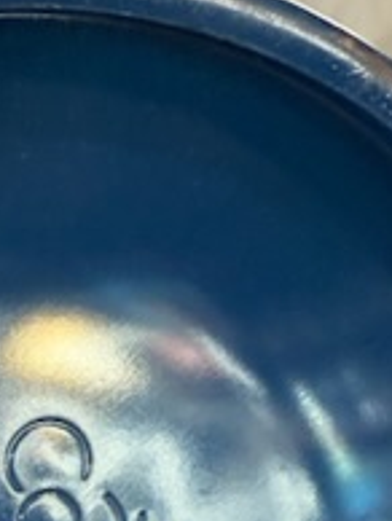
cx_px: -21
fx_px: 1190
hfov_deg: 18.1
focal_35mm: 79
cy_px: 594
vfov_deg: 23.0
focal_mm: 2.22
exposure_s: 1/60
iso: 400
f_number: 2.2
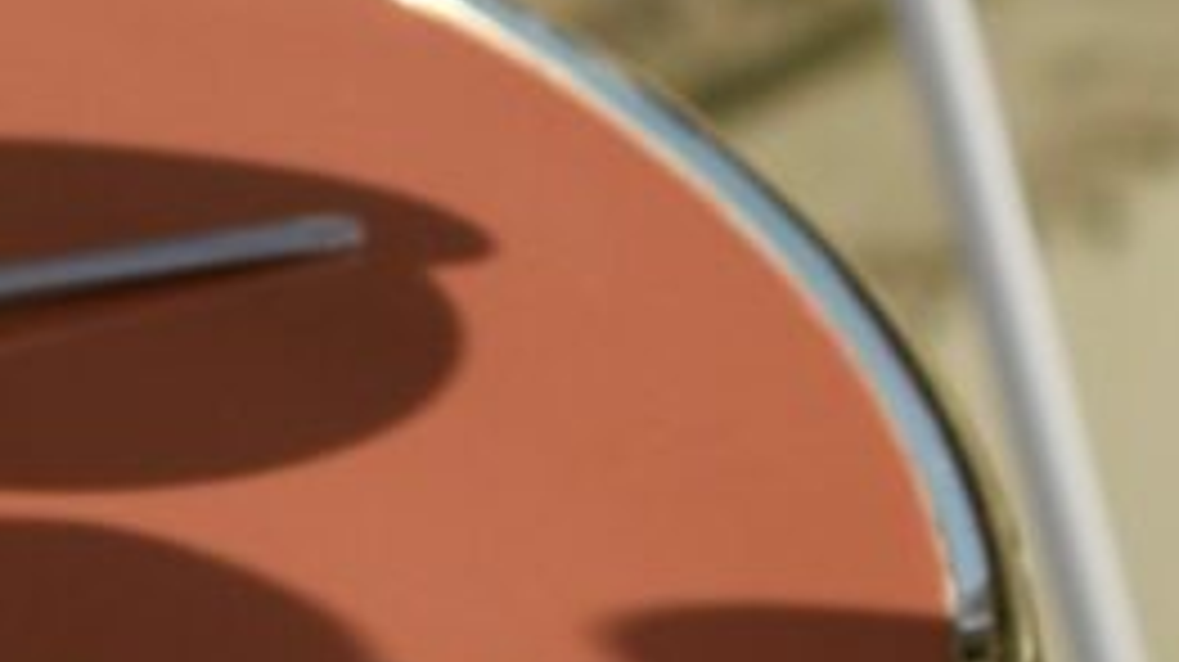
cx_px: -1775
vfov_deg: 2.0
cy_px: 1067
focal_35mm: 595
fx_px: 18590
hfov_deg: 3.6
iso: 100
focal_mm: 58
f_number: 4.5
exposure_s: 1/640
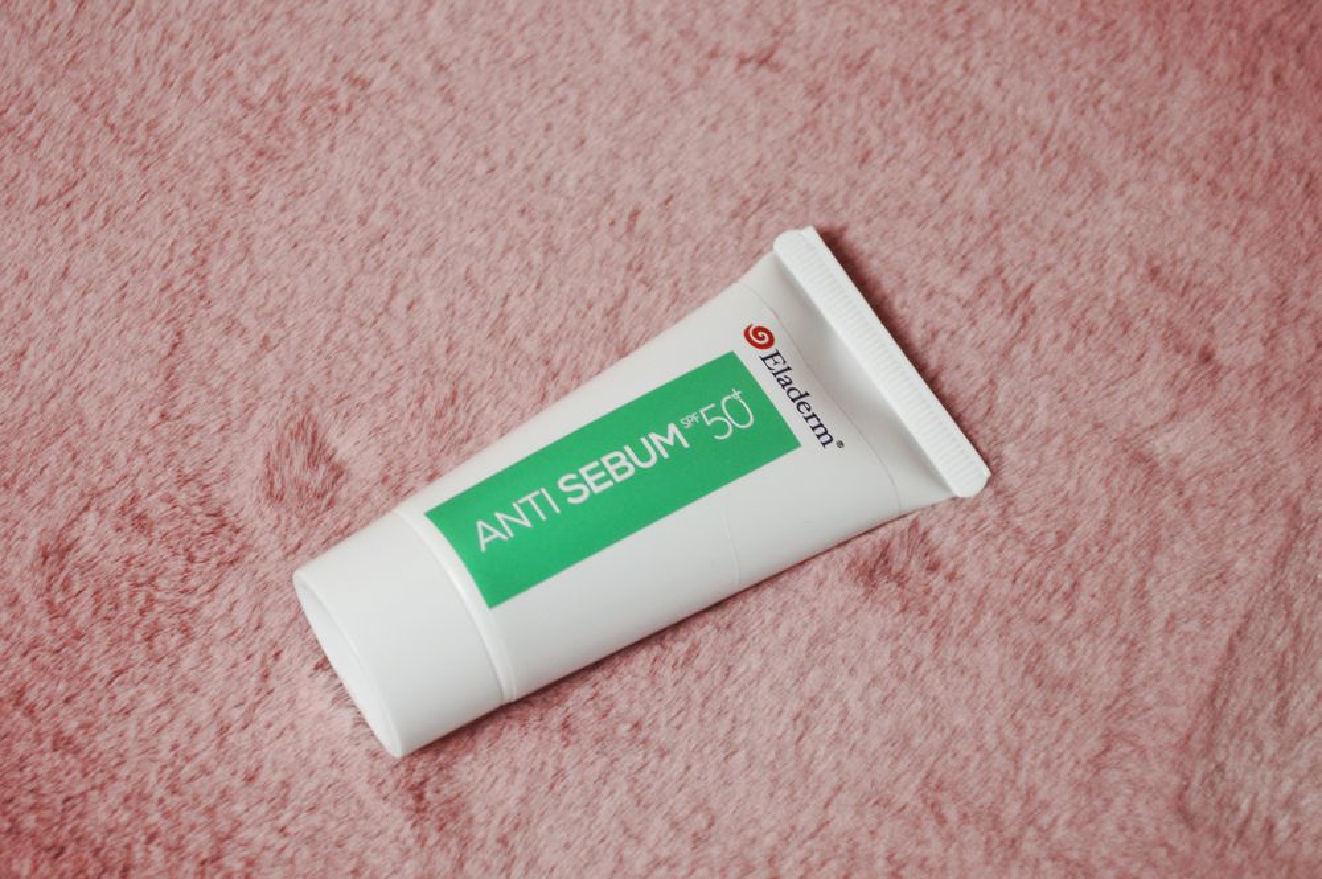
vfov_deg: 23.7
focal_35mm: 57
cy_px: 440
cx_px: 661
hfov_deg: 35.1
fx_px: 2091
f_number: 5
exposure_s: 1/15
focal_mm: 38
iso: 800
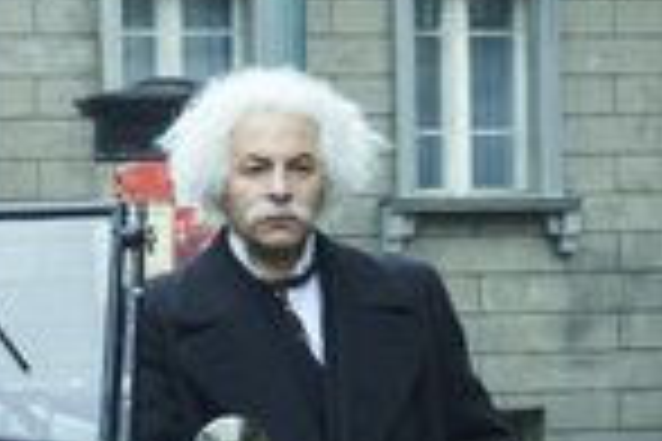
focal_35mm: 191
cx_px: -342
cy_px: 592
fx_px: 3512
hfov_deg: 10.4
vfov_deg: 7.1
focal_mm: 35
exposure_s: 1/320
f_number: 2.8
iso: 125
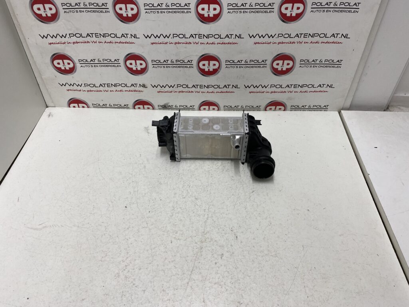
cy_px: 154
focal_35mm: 26
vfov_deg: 53.1
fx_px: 307
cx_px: 204
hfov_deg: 67.3
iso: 50
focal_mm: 4.25
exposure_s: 1/100
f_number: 1.8
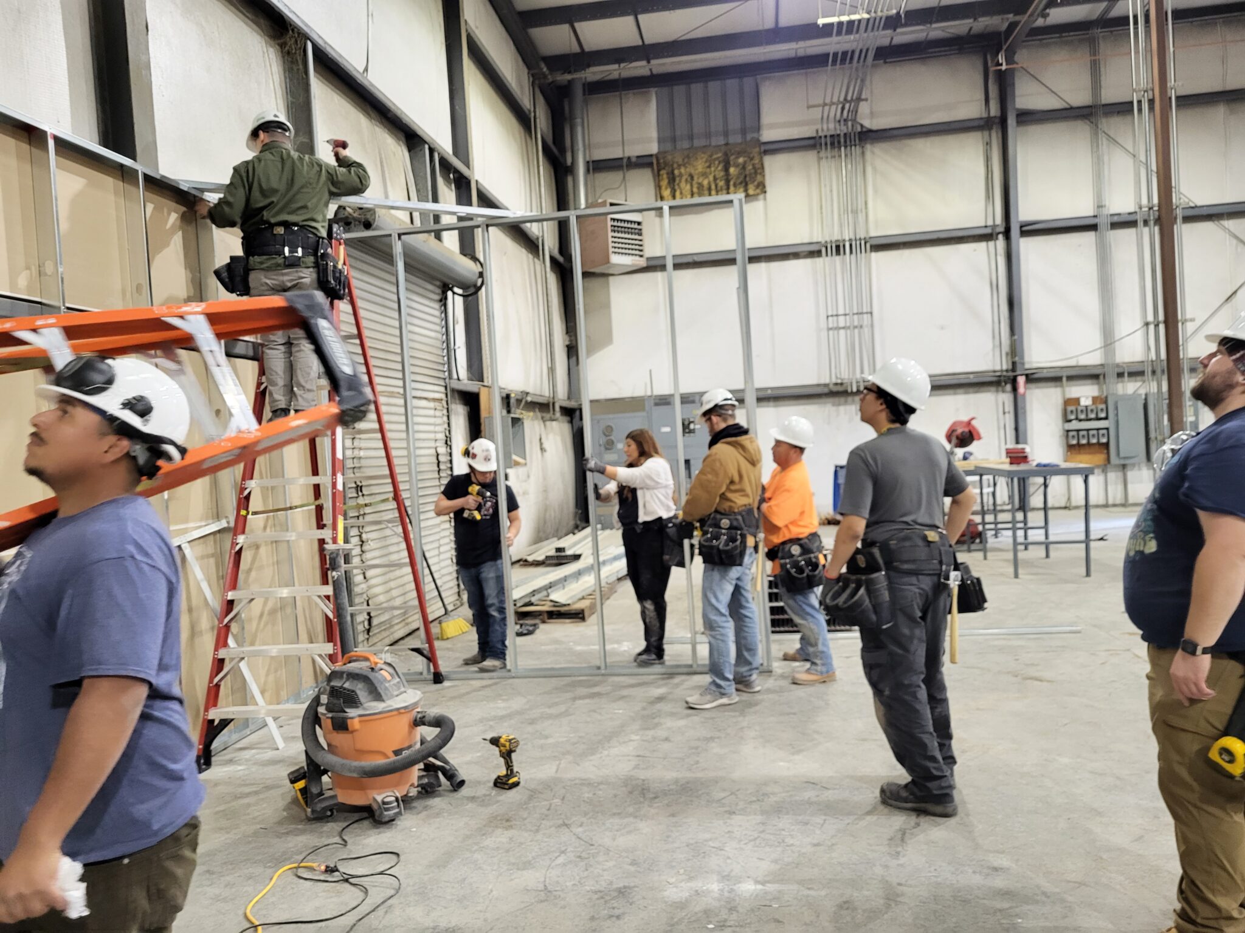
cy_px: 466
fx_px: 935
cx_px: 622
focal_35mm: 26
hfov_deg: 67.3
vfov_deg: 53.1
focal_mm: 5.4
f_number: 1.8
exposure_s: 1/24
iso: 640
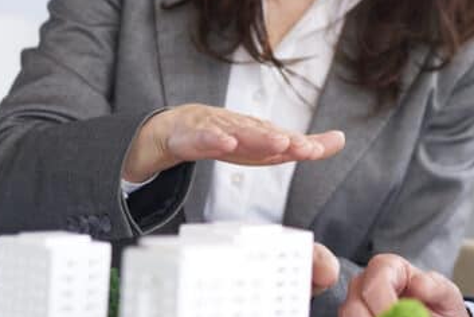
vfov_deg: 9.4
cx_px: 583
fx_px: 1911
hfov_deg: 13.7
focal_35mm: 145
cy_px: 17
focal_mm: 50
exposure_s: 1/125
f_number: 2.5
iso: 200
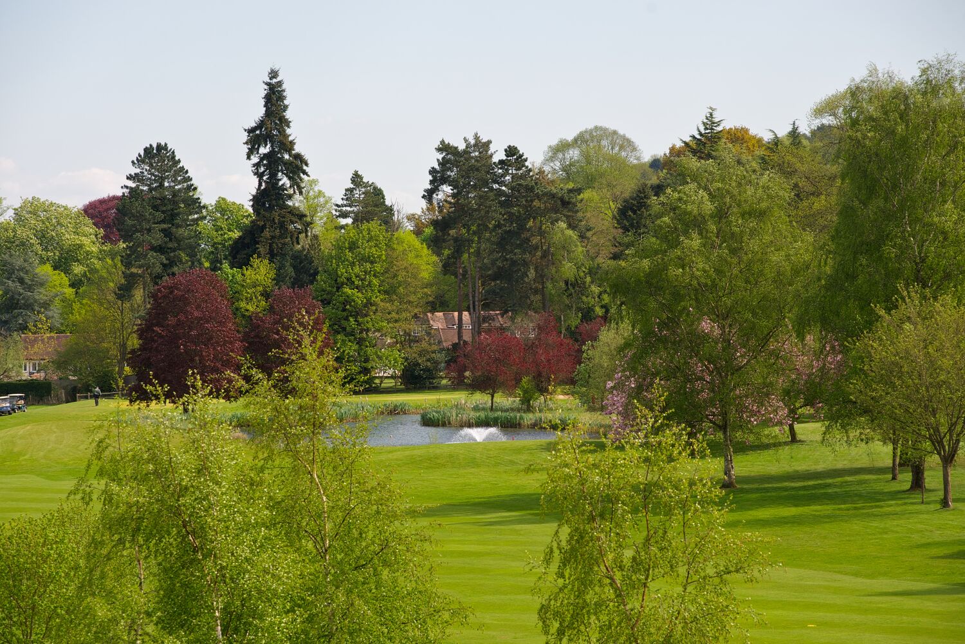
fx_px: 4155
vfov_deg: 8.9
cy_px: 322
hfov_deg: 13.2
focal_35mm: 155
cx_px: 482
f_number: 8
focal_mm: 155
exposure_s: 1/250
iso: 200
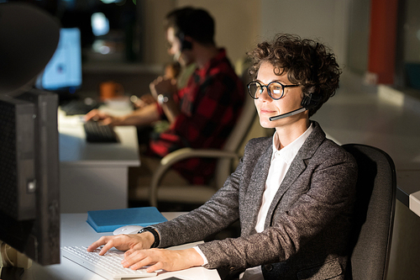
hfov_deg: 23.9
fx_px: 991
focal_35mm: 85
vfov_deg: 16.1
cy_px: 140
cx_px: 210
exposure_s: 1/100
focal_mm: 85
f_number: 2.2
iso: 800
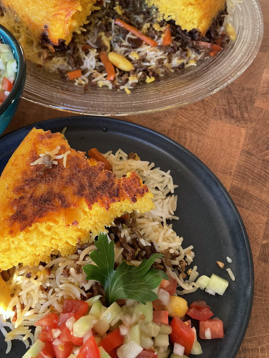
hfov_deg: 41.4
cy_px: 162
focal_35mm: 34
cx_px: 94
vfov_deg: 53.9
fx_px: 352
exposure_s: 1/121
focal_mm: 4.2
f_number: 1.6
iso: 100
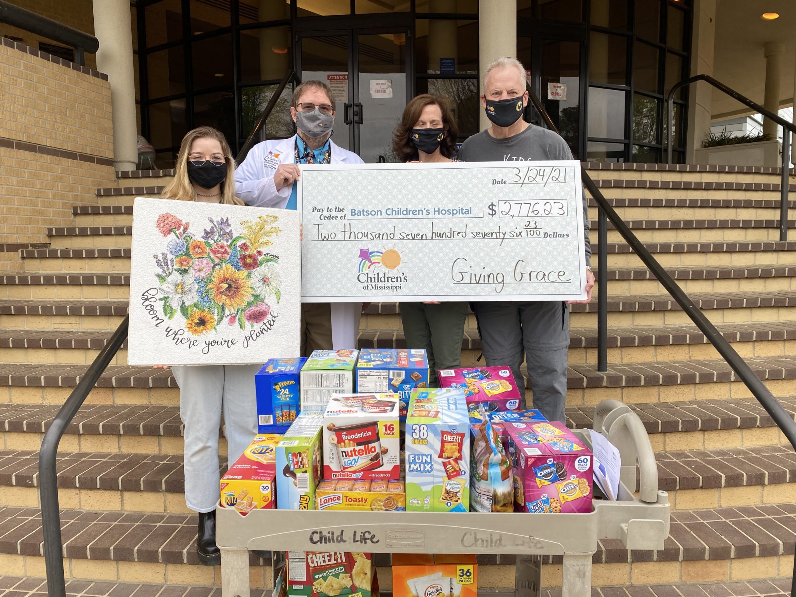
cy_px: 298
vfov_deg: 53.1
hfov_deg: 67.3
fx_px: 598
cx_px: 398
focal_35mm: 26
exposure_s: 1/549
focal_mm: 4.25
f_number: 1.8
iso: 32
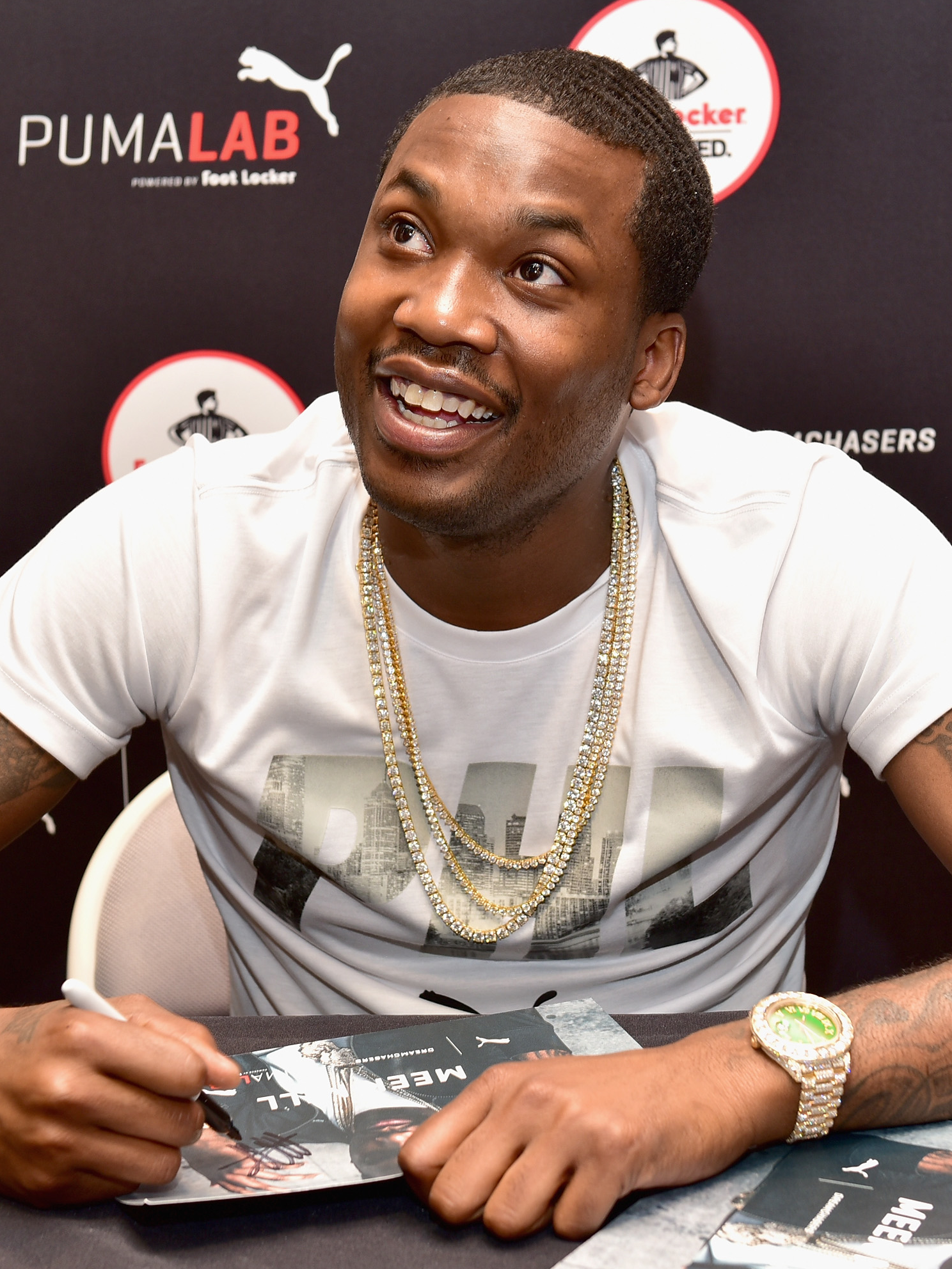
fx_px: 2934
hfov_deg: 18.4
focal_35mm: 80
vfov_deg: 24.4
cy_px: 638
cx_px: 483
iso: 400
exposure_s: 1/60
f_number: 5
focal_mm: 55
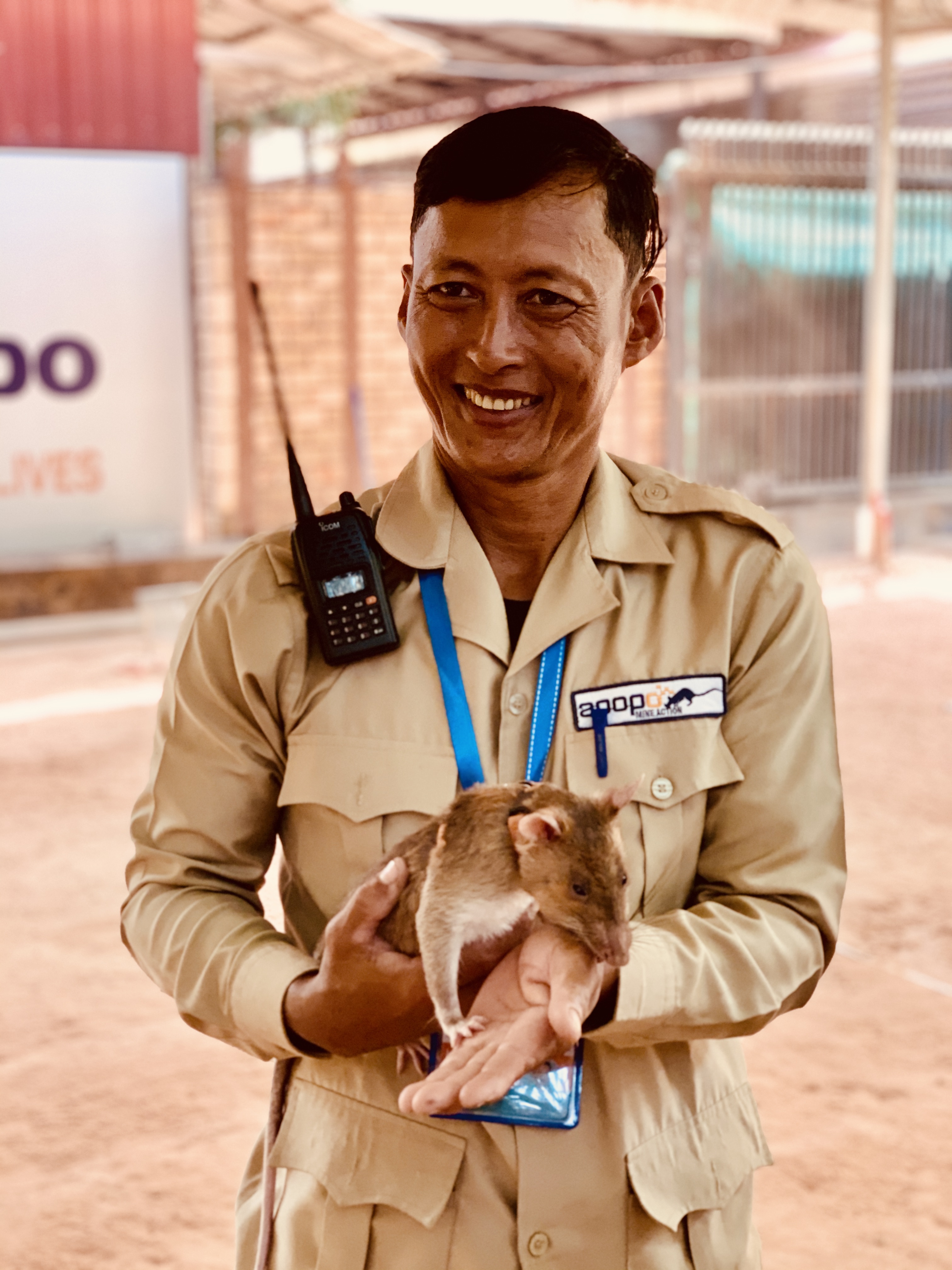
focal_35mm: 52
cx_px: 476
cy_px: 635
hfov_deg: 28.0
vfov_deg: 36.8
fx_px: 1907
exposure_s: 1/90
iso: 125
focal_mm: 6
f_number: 2.4
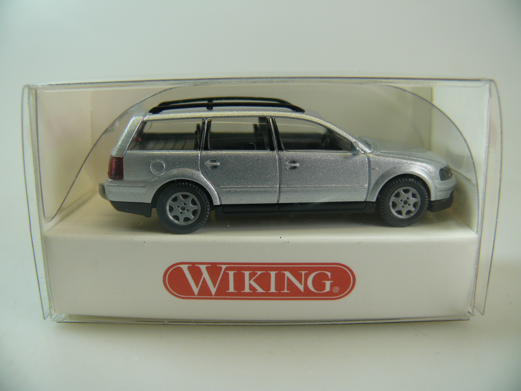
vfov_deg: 40.7
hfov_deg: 52.6
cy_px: 196
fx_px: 527
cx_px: 260
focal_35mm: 35
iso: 100
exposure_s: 1/125
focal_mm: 7.4
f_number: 3.2
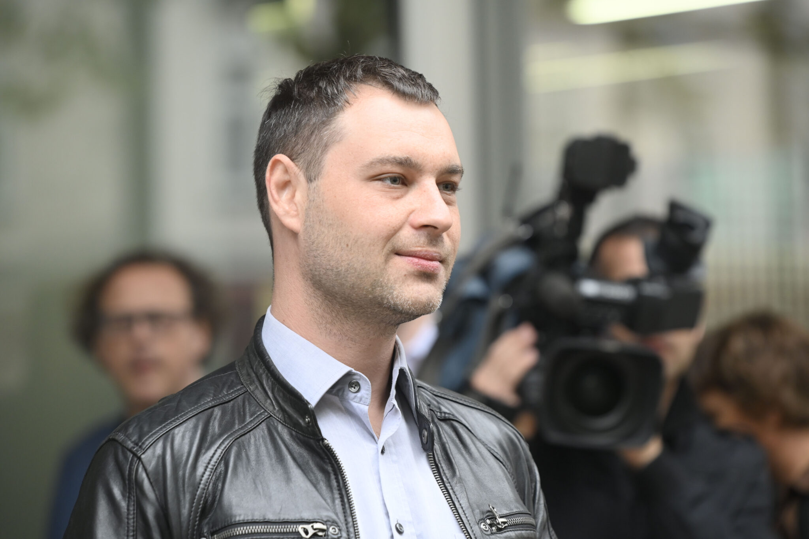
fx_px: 4492
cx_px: 404
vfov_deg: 6.9
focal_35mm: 200
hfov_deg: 10.3
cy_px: 270
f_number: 4.5
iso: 1250
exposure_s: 1/160
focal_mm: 200
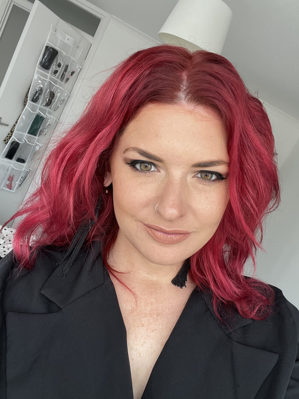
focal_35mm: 30
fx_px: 346
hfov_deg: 46.8
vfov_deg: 60.0
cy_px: 200
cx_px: 150
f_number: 2.2
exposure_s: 1/121
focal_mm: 2.71
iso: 64
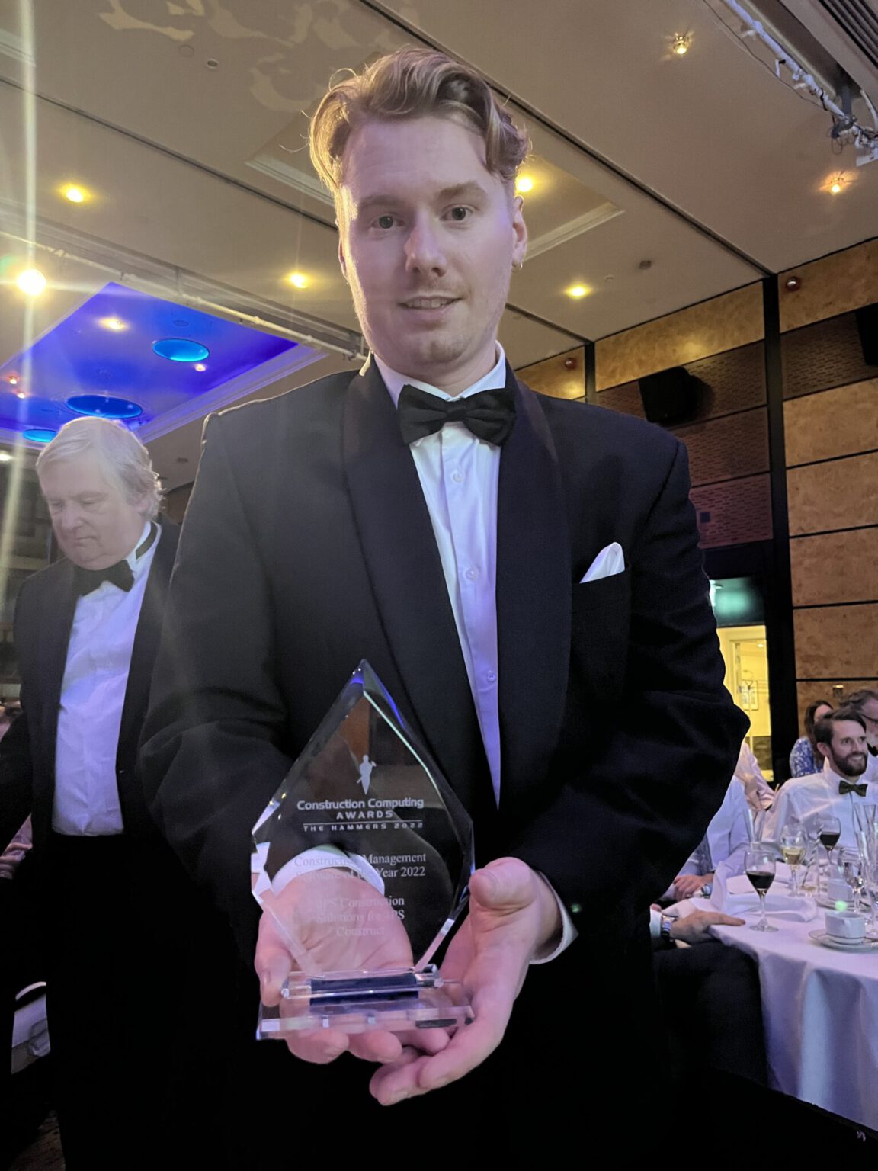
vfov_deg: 67.3
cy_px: 586
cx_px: 439
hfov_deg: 53.1
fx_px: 879
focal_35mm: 26
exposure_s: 1/25
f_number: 1.6
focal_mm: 5.1
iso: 640
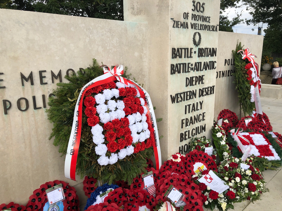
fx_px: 228
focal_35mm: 28
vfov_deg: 49.7
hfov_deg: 63.4
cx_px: 141
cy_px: 106
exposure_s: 1/842
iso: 20
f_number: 1.8
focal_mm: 4
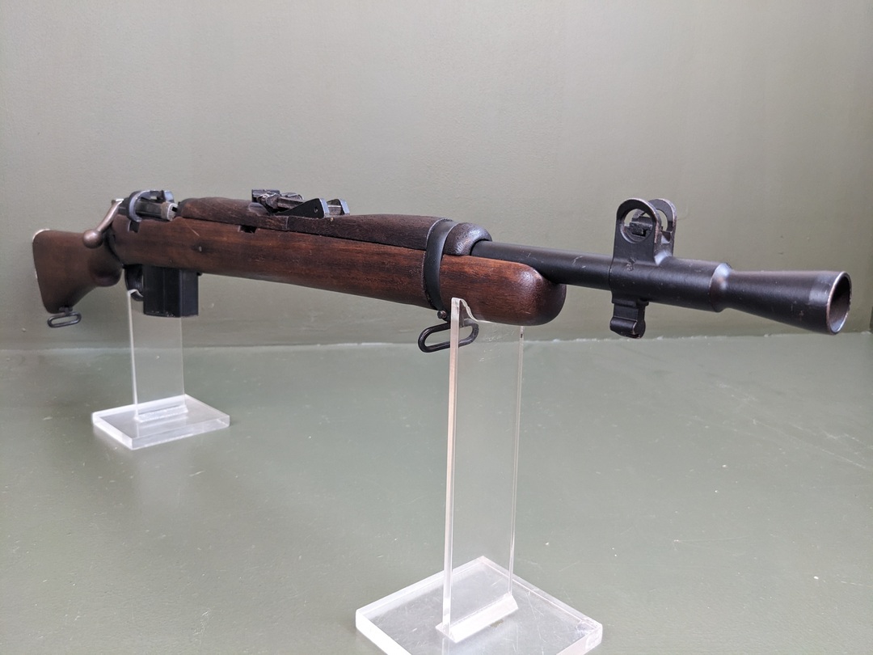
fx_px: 681
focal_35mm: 27
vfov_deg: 51.4
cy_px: 328
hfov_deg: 65.3
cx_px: 436
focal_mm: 4.38
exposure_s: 1/24
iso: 175
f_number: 1.73
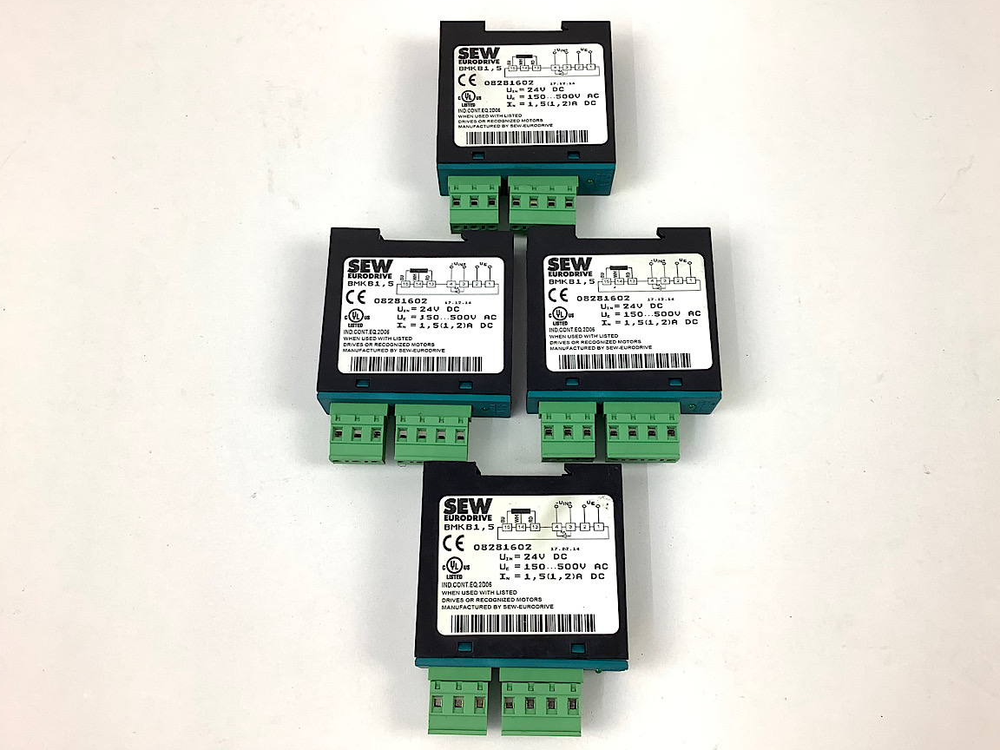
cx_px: 509
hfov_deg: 56.8
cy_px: 374
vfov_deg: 44.2
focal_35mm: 32
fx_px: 924
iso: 80
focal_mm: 3.3
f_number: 2.4
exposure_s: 1/50
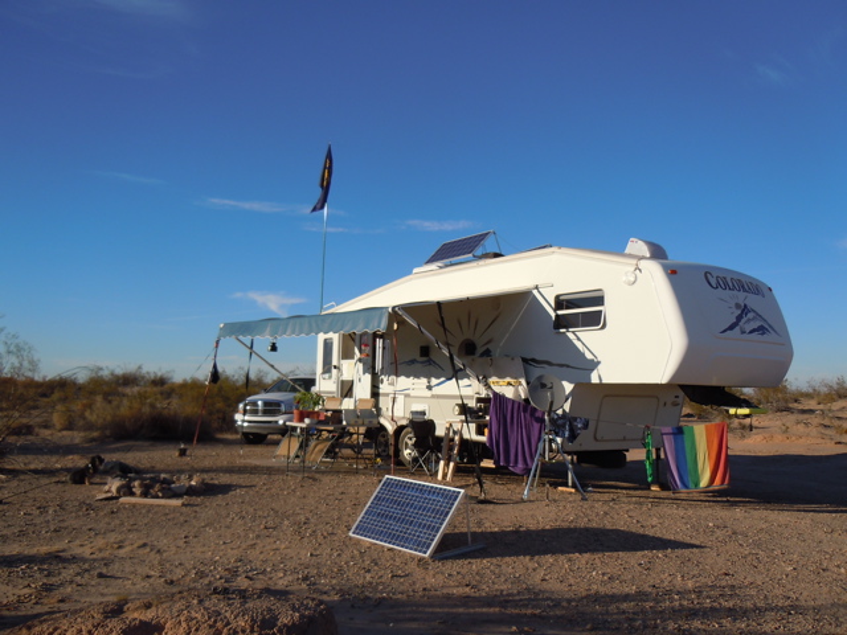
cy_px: 318
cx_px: 424
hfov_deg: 60.0
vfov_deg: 46.8
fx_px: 734
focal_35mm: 30
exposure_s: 1/400
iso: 100
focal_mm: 5.4
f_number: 7
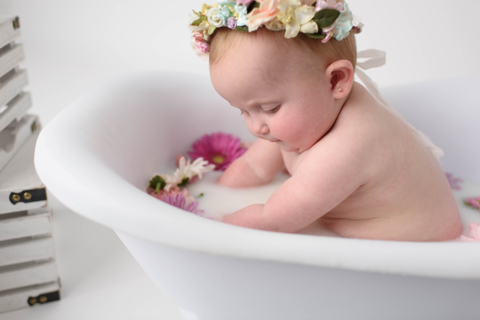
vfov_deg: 37.9
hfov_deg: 54.4
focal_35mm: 35
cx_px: 240
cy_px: 160
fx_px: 467
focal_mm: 35
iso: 160
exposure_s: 1/160
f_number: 2.8
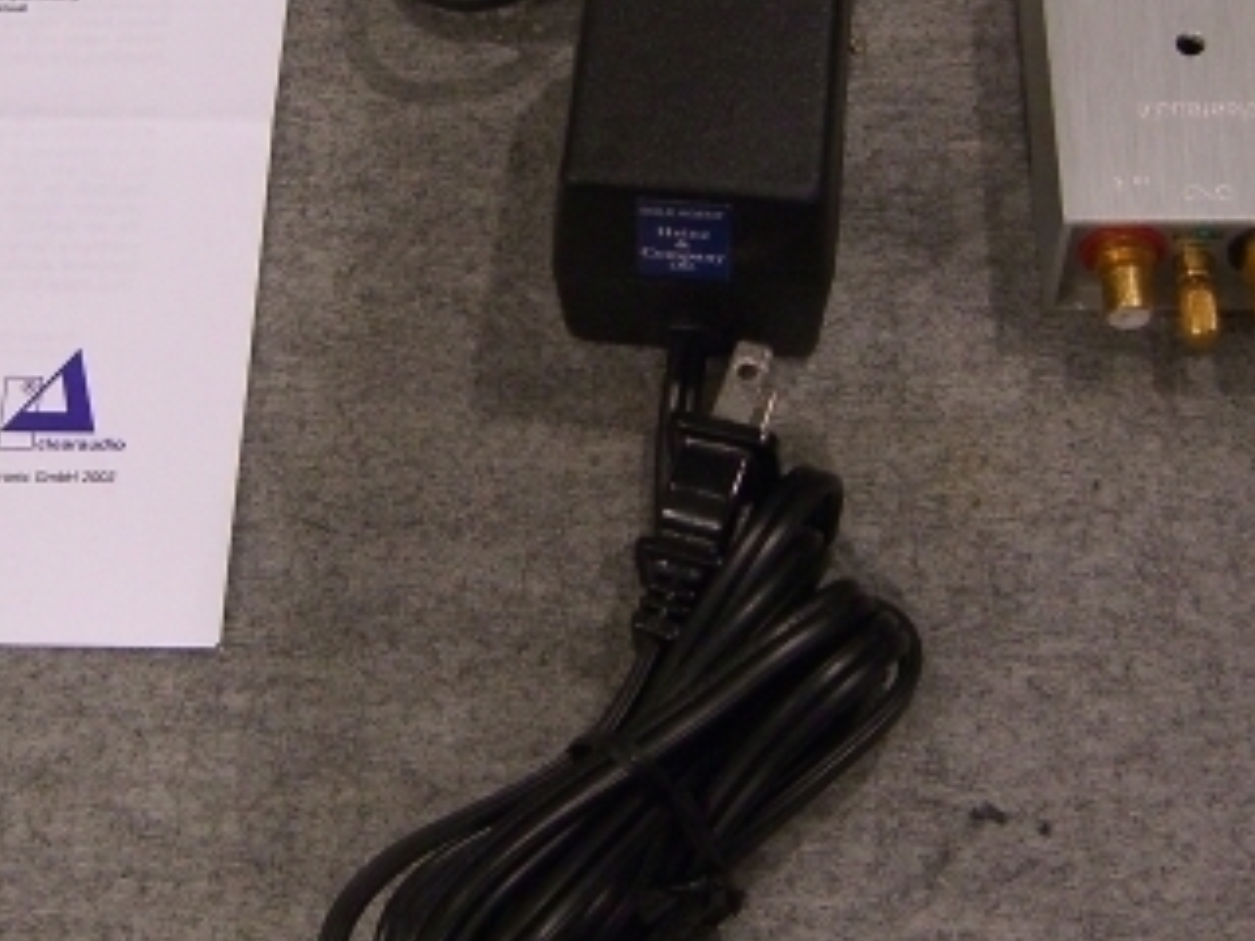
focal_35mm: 76
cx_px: 486
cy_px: 235
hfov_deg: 25.6
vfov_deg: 19.3
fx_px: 2755
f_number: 2.8
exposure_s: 1/60
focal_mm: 7.9
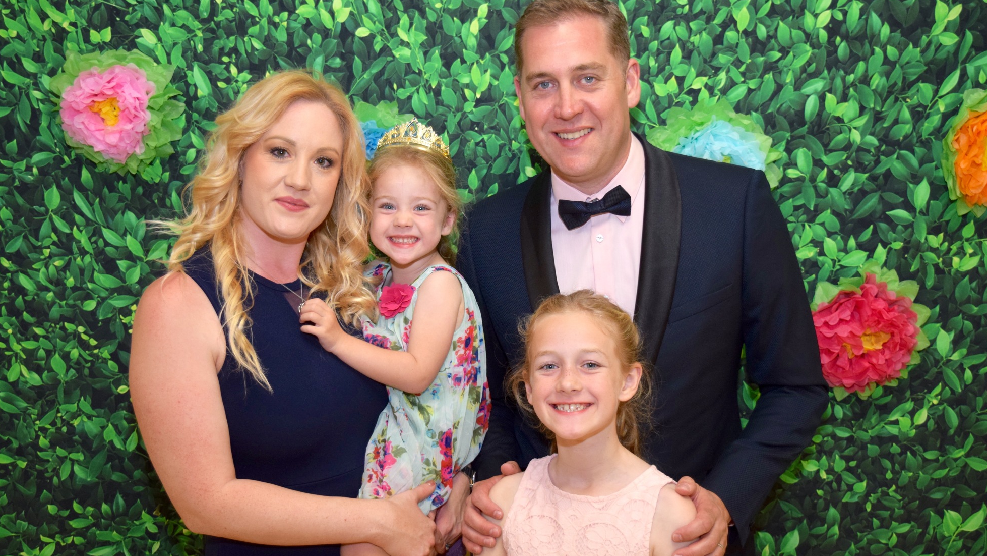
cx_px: 494
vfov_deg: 25.7
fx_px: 1218
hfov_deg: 44.1
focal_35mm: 47
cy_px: 306
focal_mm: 29
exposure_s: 1/160
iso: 800
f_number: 4.2
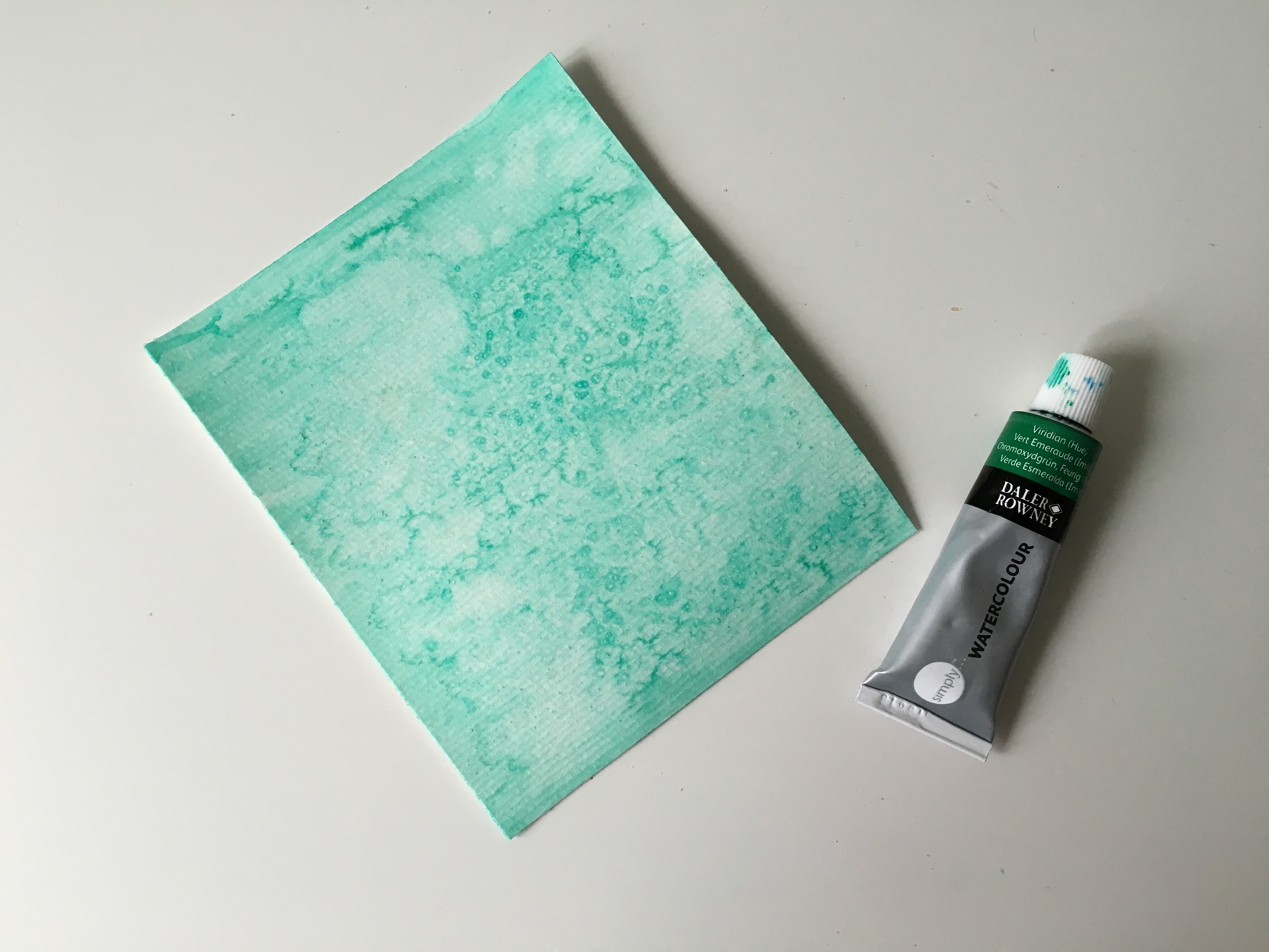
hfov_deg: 61.7
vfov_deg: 48.2
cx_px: 634
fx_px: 1063
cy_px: 476
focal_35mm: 29
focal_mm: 4.15
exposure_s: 1/33
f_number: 2.2
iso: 32
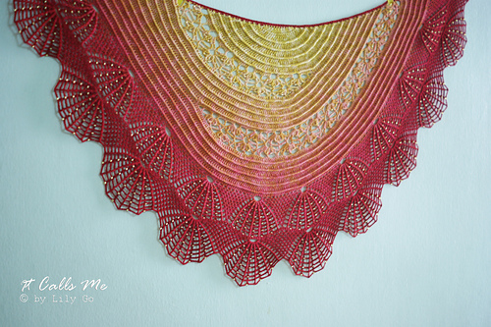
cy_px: 164
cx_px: 246
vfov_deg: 18.2
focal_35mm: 75
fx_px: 1023
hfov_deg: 27.0
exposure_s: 1/25
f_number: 2
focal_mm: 50
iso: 400
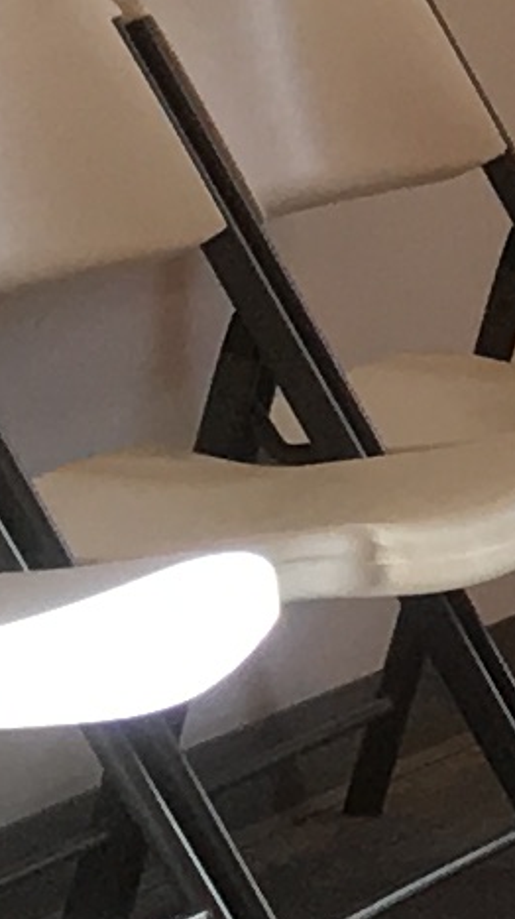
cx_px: 2793
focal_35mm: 273
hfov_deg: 3.9
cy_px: -81
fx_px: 6641
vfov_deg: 7.9
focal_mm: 4.15
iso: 32
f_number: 2.2
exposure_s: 1/120
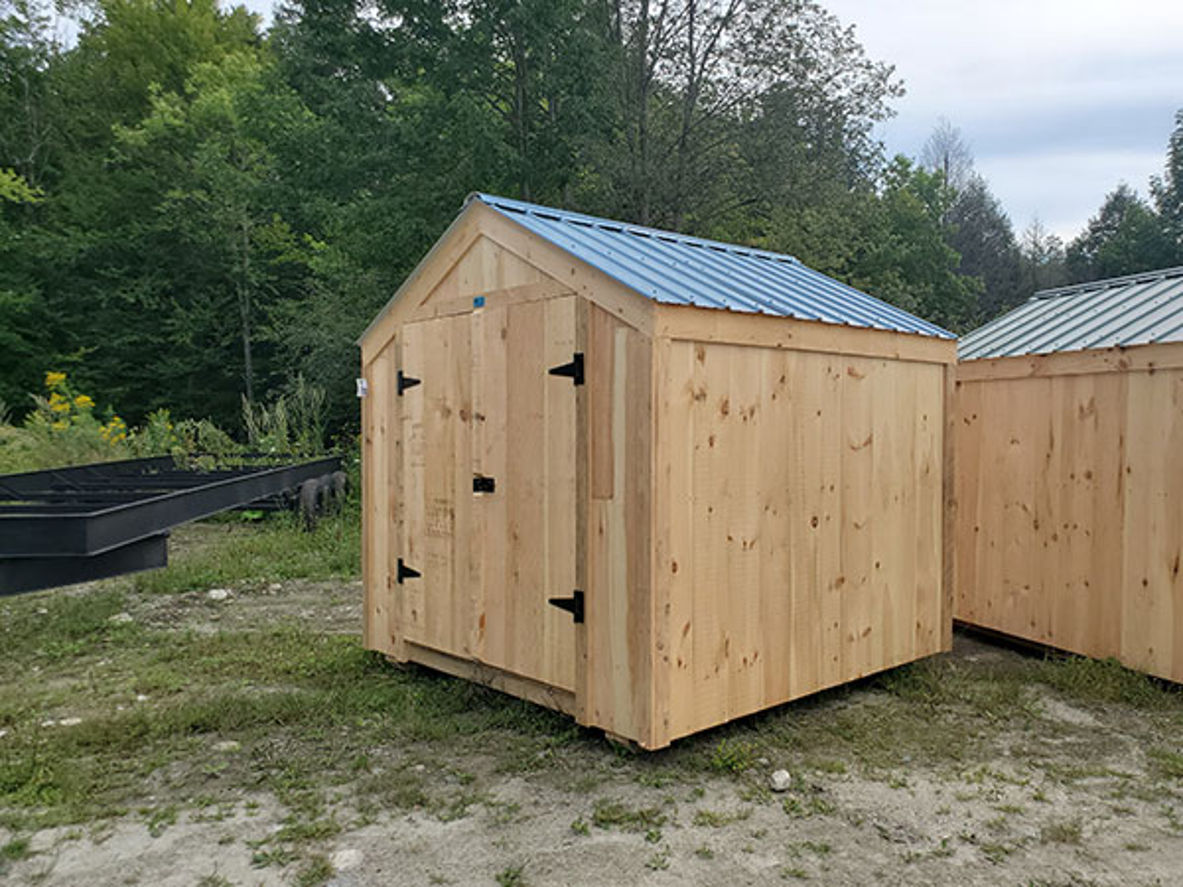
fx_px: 889
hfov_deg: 67.3
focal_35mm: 26
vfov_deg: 53.1
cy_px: 444
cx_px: 592
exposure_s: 1/1272
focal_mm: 4.3
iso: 50
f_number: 2.4
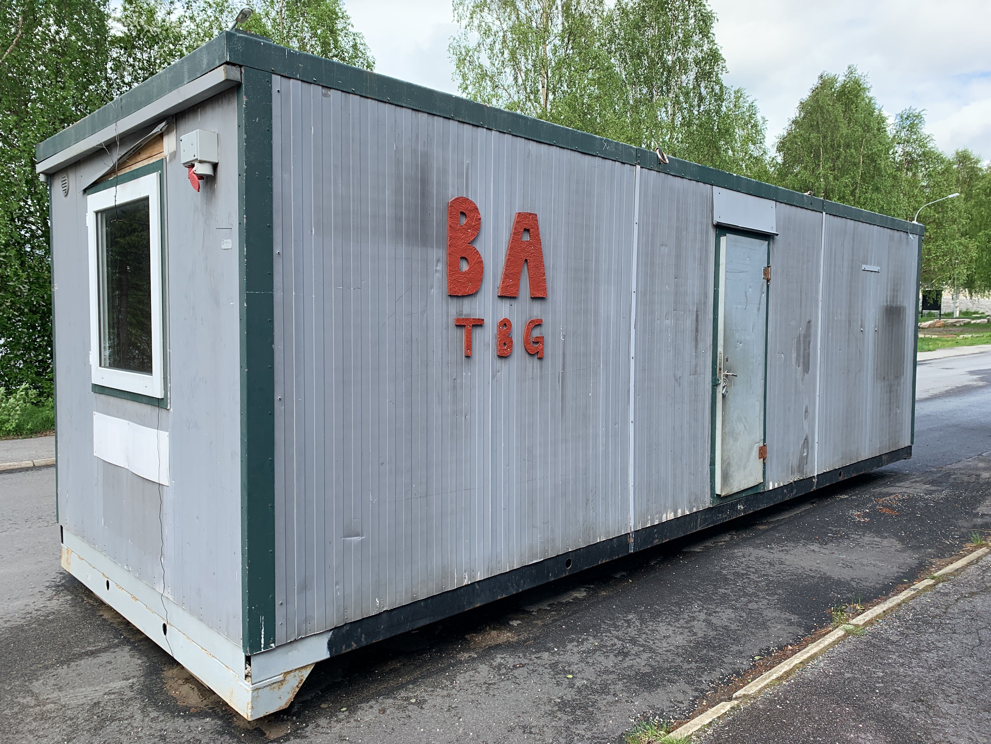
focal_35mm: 26
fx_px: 744
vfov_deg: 53.1
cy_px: 372
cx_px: 496
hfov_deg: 67.3
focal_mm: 4.25
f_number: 1.8
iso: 25
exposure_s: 1/567
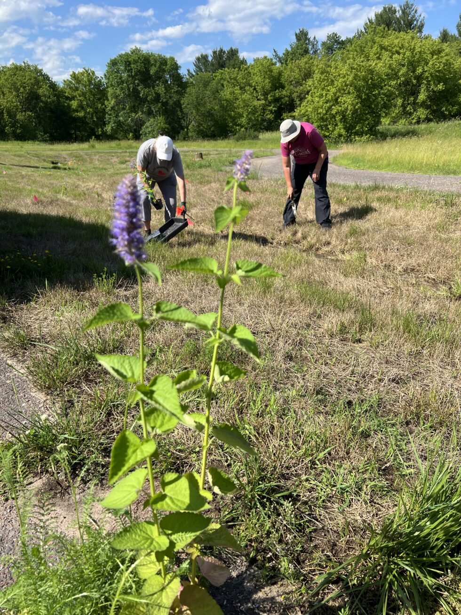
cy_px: 308
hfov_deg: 53.1
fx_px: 462
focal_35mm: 26
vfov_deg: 67.3
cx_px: 230
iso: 50
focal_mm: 5.7
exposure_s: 1/2695
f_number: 1.5
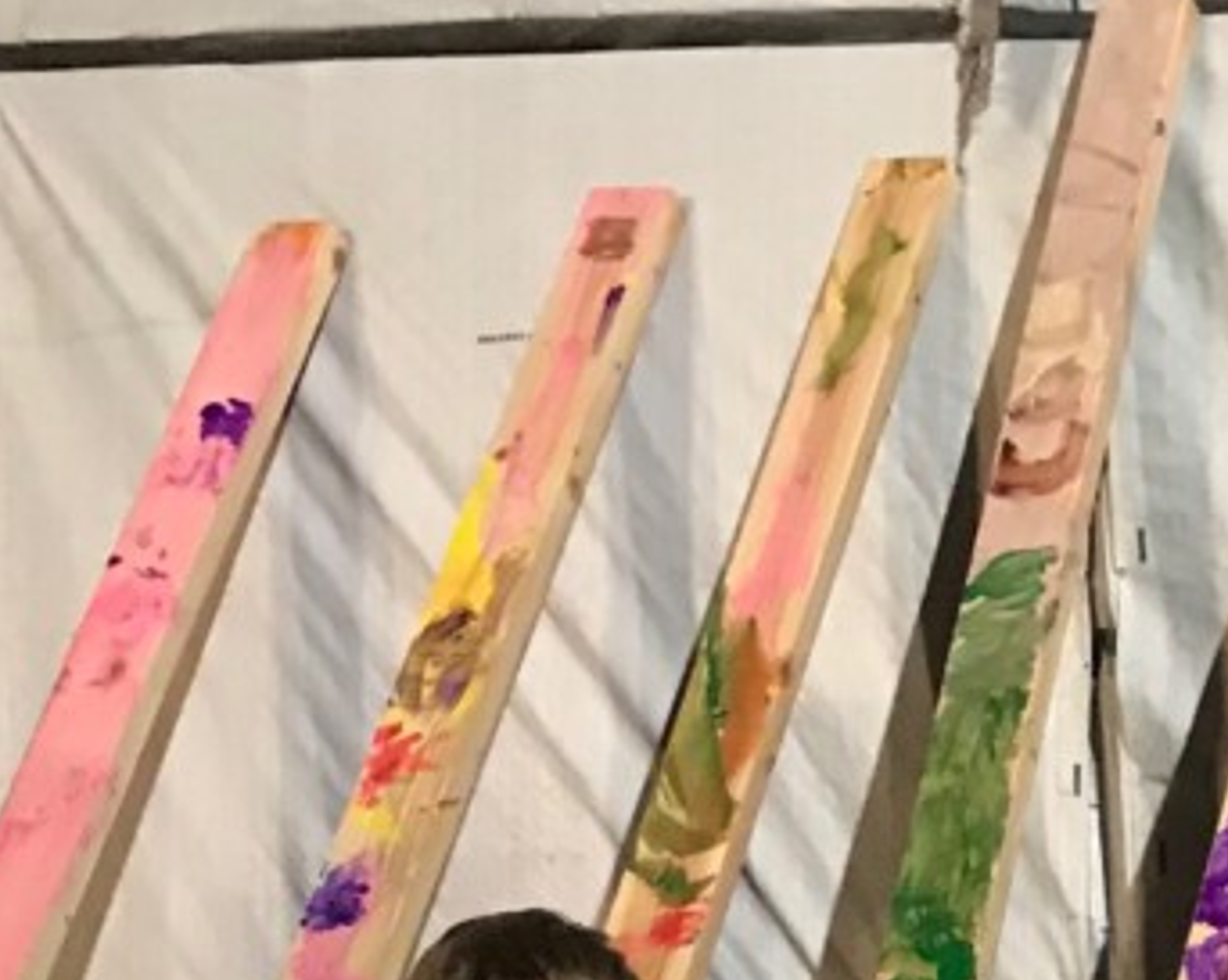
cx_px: 1957
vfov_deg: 12.9
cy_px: 1565
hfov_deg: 15.5
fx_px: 4067
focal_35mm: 112
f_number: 1.8
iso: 100
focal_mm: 3.99
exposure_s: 1/9
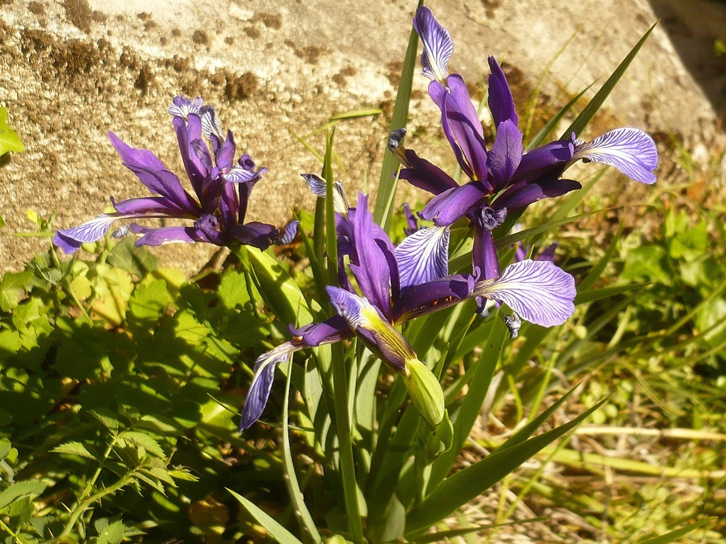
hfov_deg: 52.6
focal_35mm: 35
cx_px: 363
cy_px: 272
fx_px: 734
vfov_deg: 40.7
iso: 100
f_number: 2.8
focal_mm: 5.8
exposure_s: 1/640
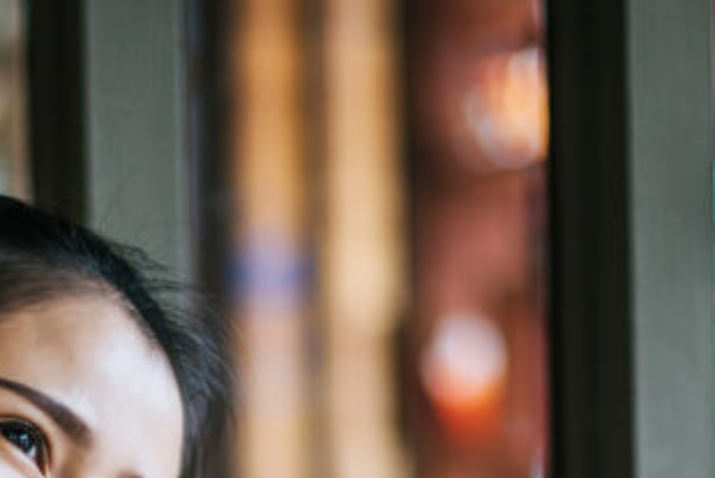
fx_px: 3278
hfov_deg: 12.4
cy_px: 747
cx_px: 131
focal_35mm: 165
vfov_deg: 8.1
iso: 125
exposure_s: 1/320
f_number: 1.4
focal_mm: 50
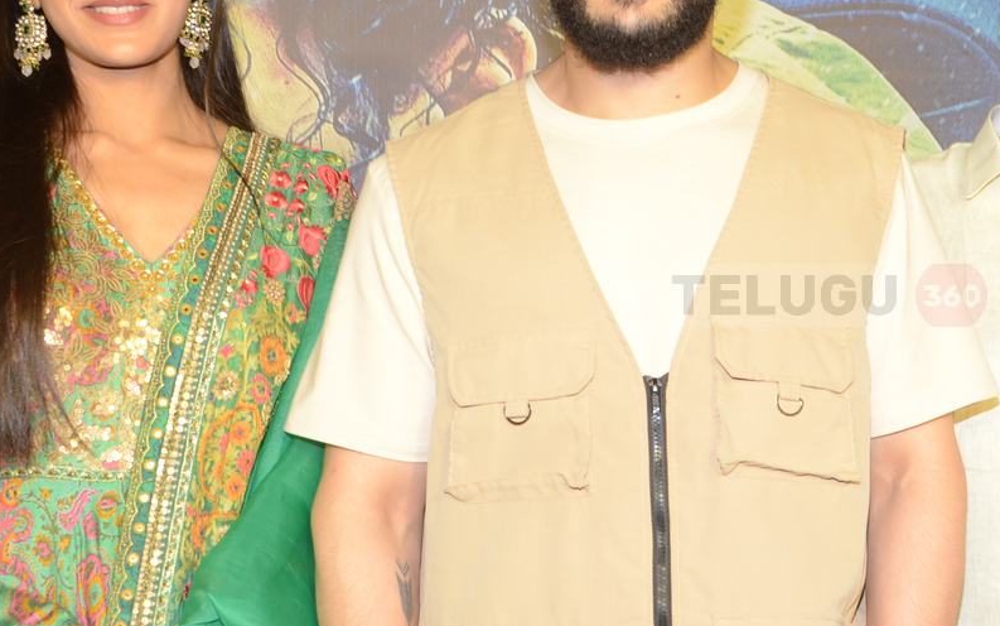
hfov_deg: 29.0
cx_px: 830
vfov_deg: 18.9
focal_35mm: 69
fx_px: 1881
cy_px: 295
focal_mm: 22
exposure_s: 1/125
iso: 400
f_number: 7.1
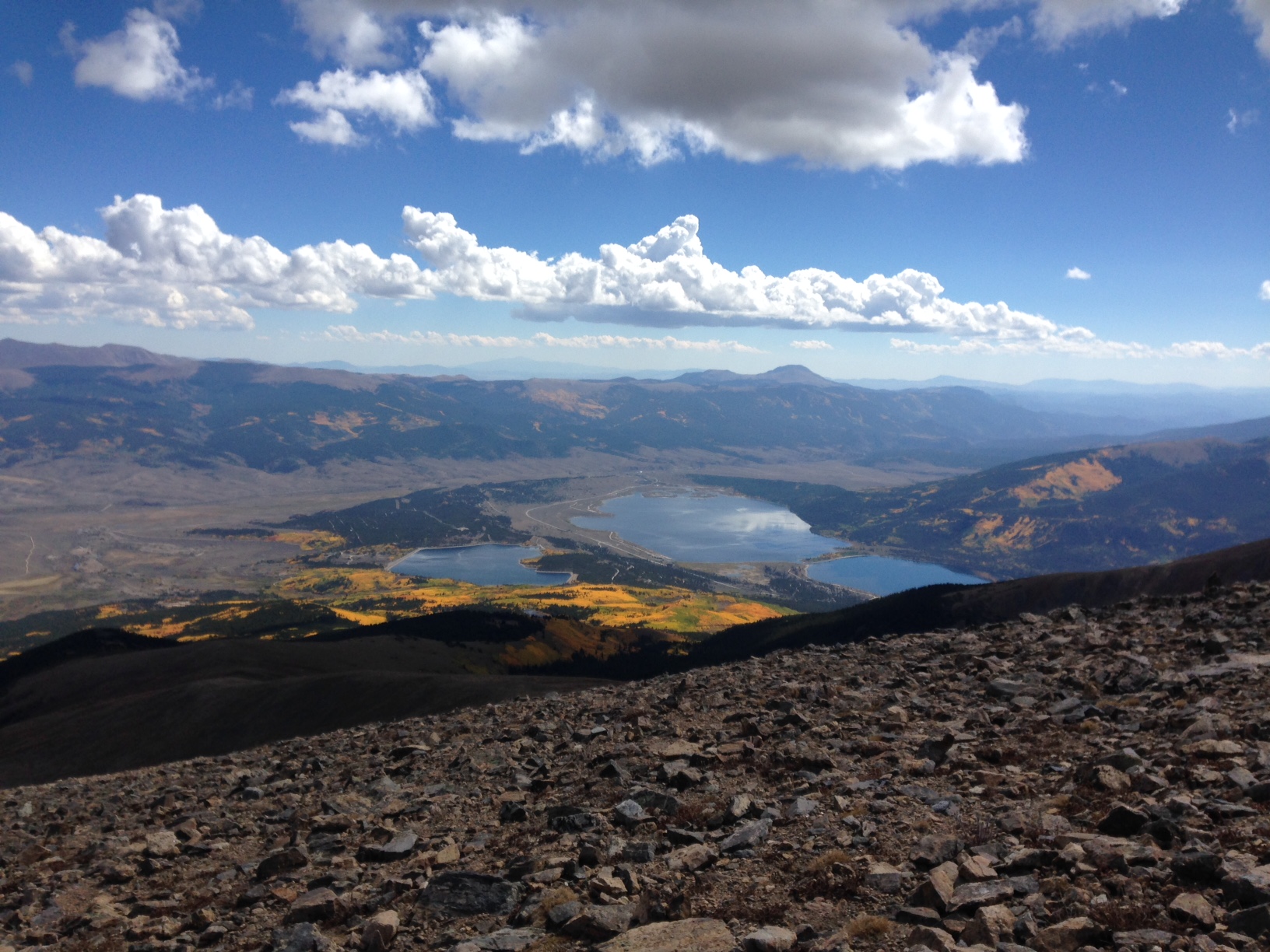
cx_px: 635
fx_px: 1211
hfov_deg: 55.4
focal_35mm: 33
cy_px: 476
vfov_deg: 42.9
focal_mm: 4.12
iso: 50
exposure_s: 1/2262
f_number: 2.4
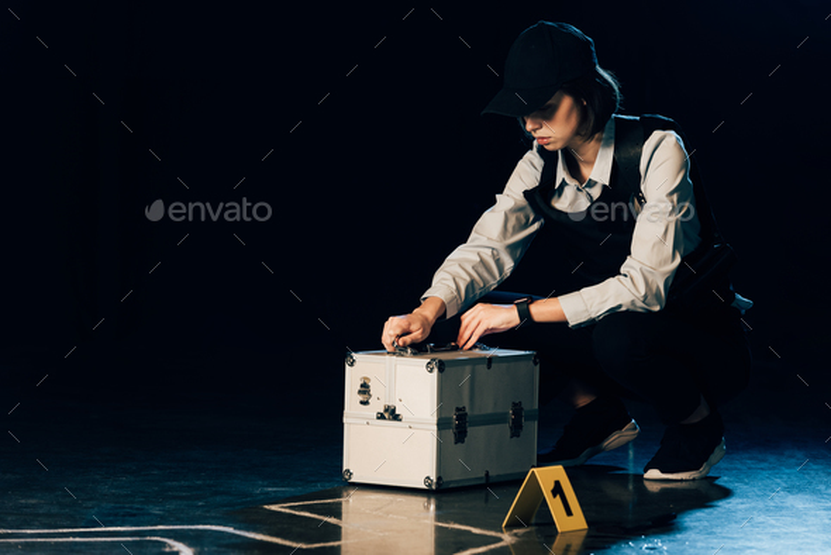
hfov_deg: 12.4
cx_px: 416
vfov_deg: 8.3
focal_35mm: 165
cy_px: 278
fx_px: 3810
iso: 125
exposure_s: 1/200
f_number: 5.6
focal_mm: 165
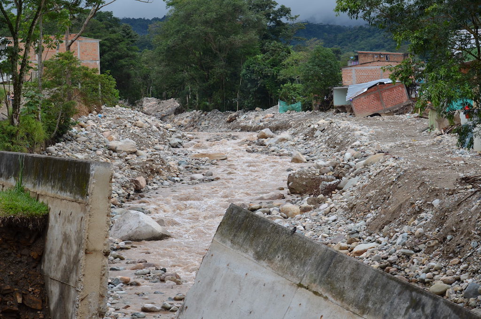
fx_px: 1100
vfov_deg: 16.5
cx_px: 240
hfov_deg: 24.7
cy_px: 160
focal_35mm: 82
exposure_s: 1/180
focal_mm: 55
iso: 200
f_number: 6.7
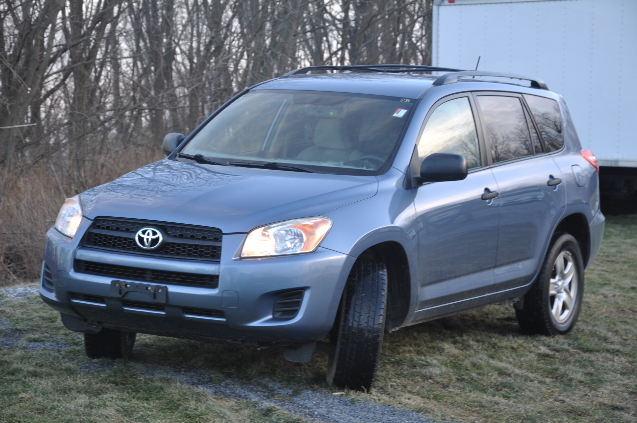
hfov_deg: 20.6
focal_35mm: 99
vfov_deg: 13.8
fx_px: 1750
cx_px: 318
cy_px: 212
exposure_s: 1/15
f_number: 5.3
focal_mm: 66
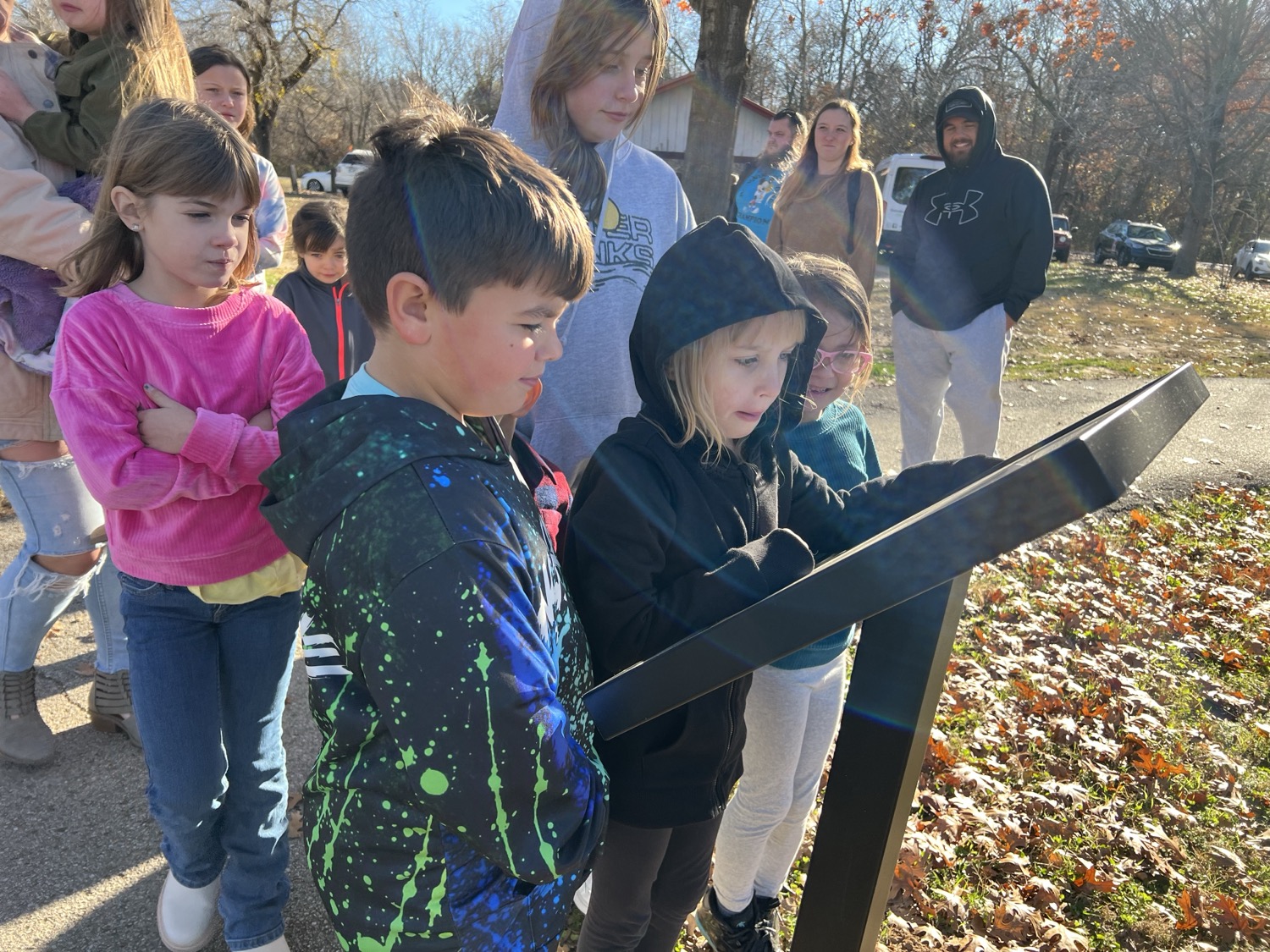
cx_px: 635
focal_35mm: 26
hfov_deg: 67.3
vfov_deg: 53.1
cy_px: 476
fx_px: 954
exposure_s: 1/611
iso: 50
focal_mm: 5.7
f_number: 1.5
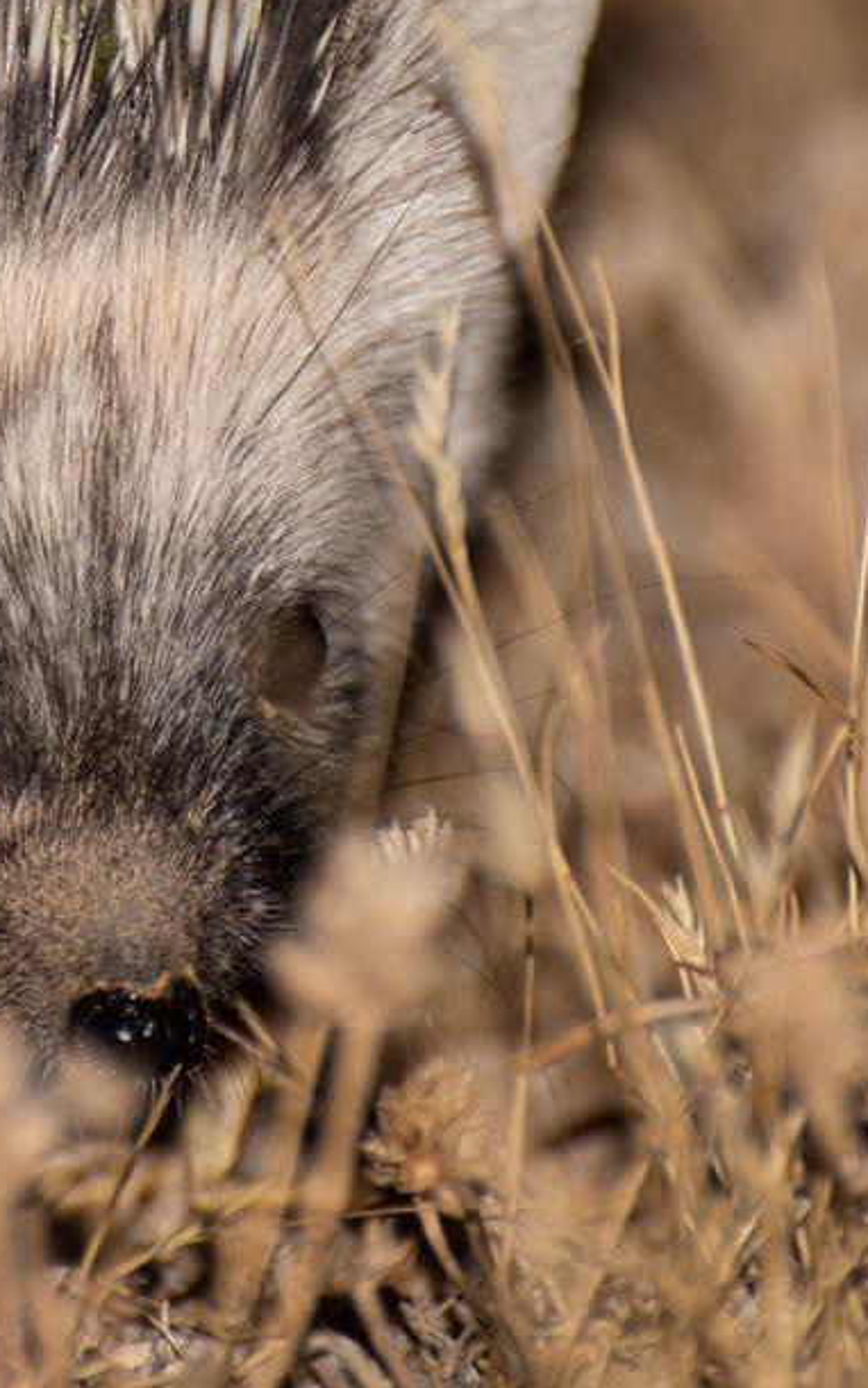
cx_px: -429
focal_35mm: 747
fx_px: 28267
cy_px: 185
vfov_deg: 2.8
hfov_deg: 1.8
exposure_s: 1/125
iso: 64
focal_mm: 280
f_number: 5.6
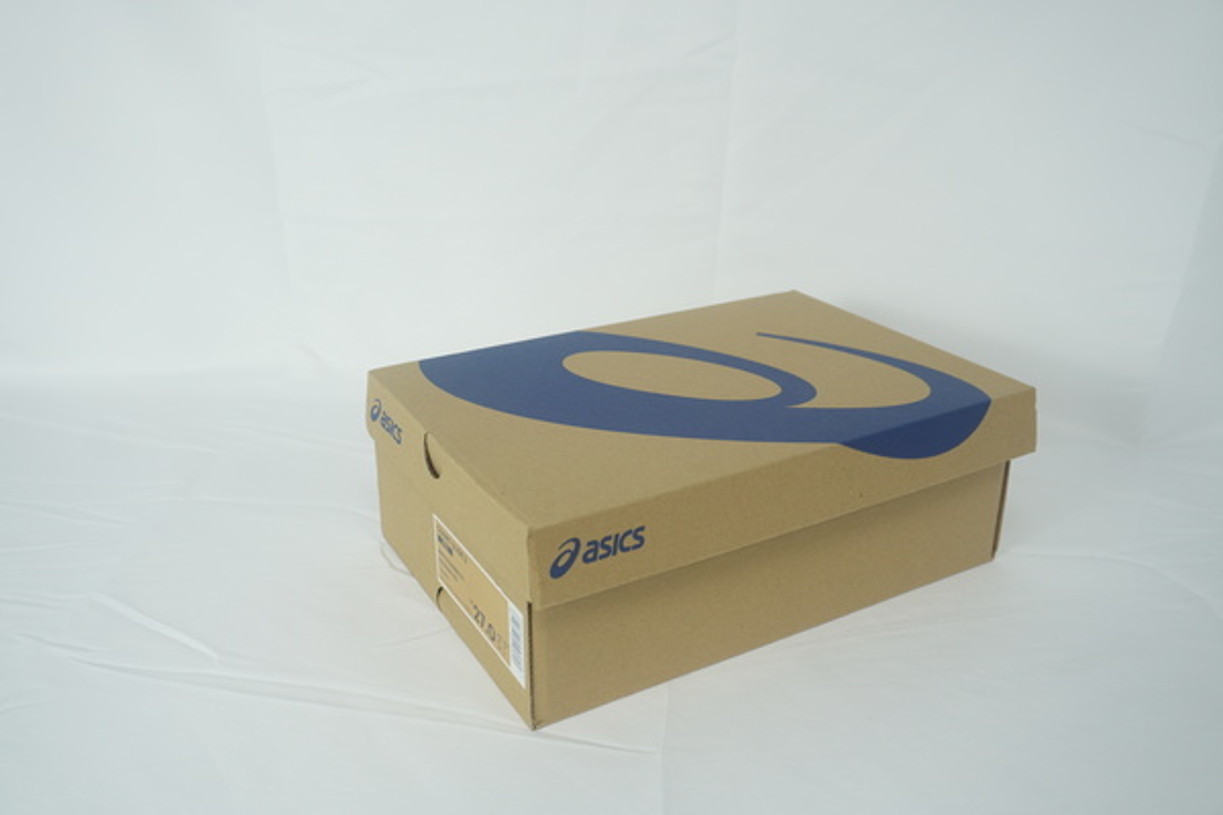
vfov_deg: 41.7
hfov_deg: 59.5
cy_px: 408
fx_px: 1070
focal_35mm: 32
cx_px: 612
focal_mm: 21
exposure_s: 1/40
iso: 200
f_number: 5
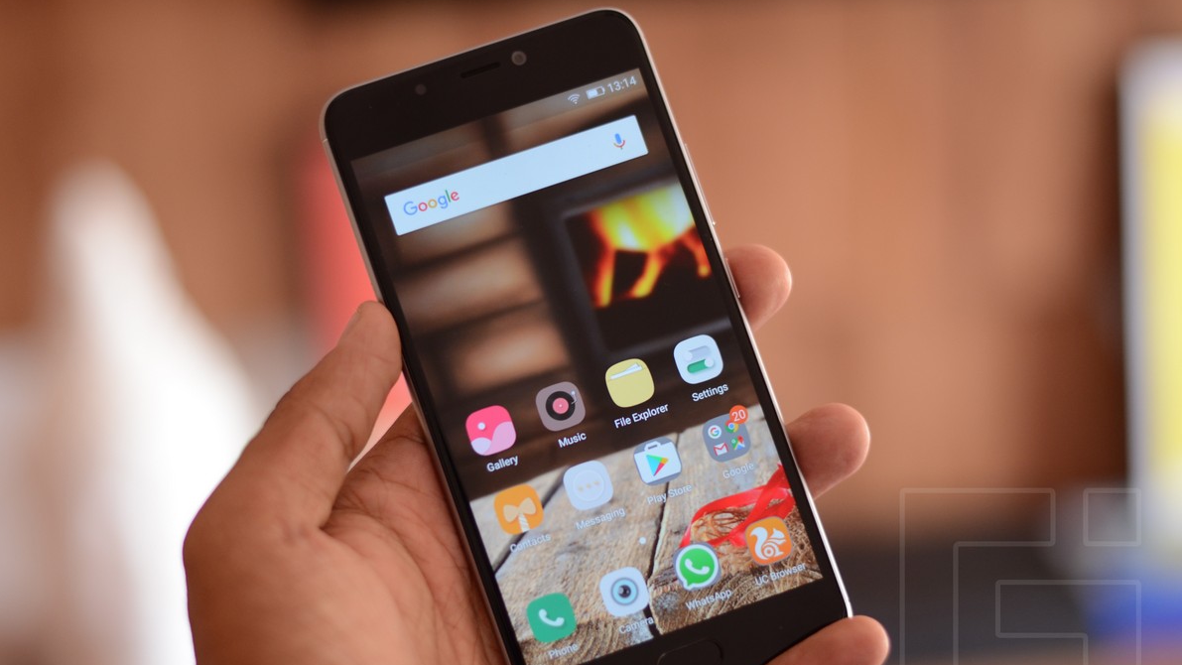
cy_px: 384
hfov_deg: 26.8
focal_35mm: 79
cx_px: 594
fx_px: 2476
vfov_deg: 15.3
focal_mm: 50
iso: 400
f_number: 1.8
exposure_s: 1/125
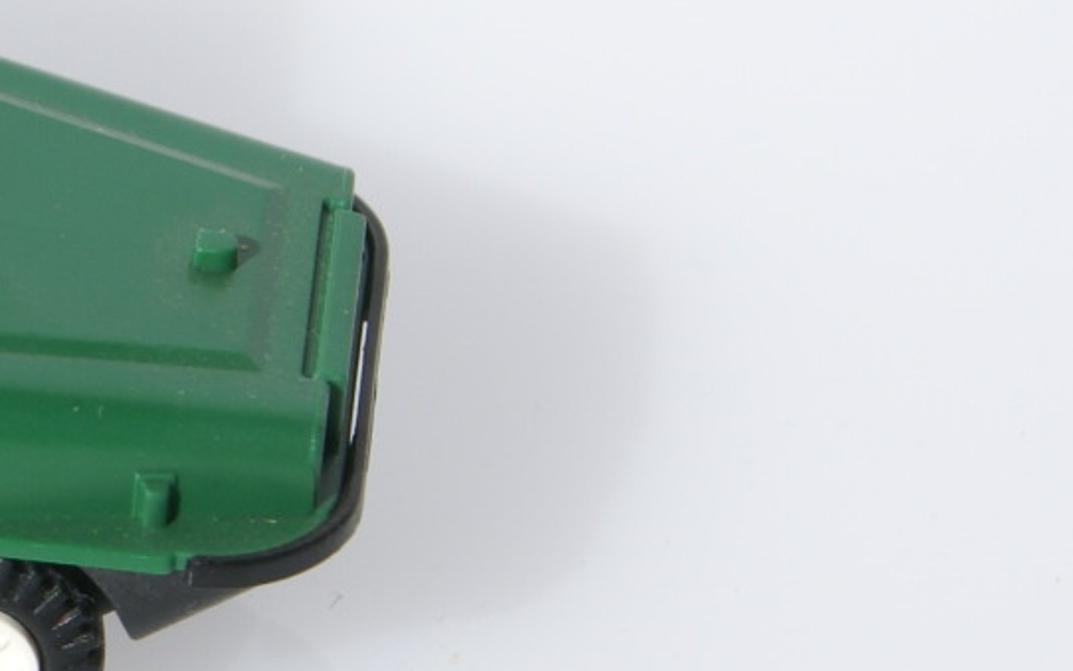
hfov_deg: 5.5
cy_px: 192
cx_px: -645
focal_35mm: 379
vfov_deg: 3.5
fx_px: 11085
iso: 100
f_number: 13
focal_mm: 70
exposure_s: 1/160
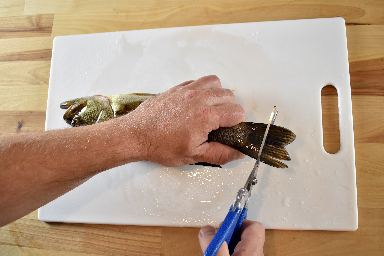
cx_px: 192
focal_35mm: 36
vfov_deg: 36.9
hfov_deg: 53.1
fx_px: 384
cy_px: 128
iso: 1100
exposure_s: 1/125
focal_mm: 24
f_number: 4
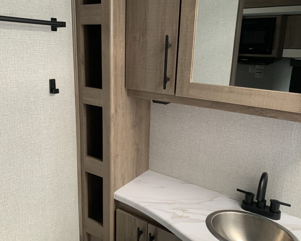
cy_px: 122
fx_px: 285
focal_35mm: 32
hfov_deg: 55.6
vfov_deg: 45.8
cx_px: 145
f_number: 1.8
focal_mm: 4.25
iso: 200
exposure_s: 1/60
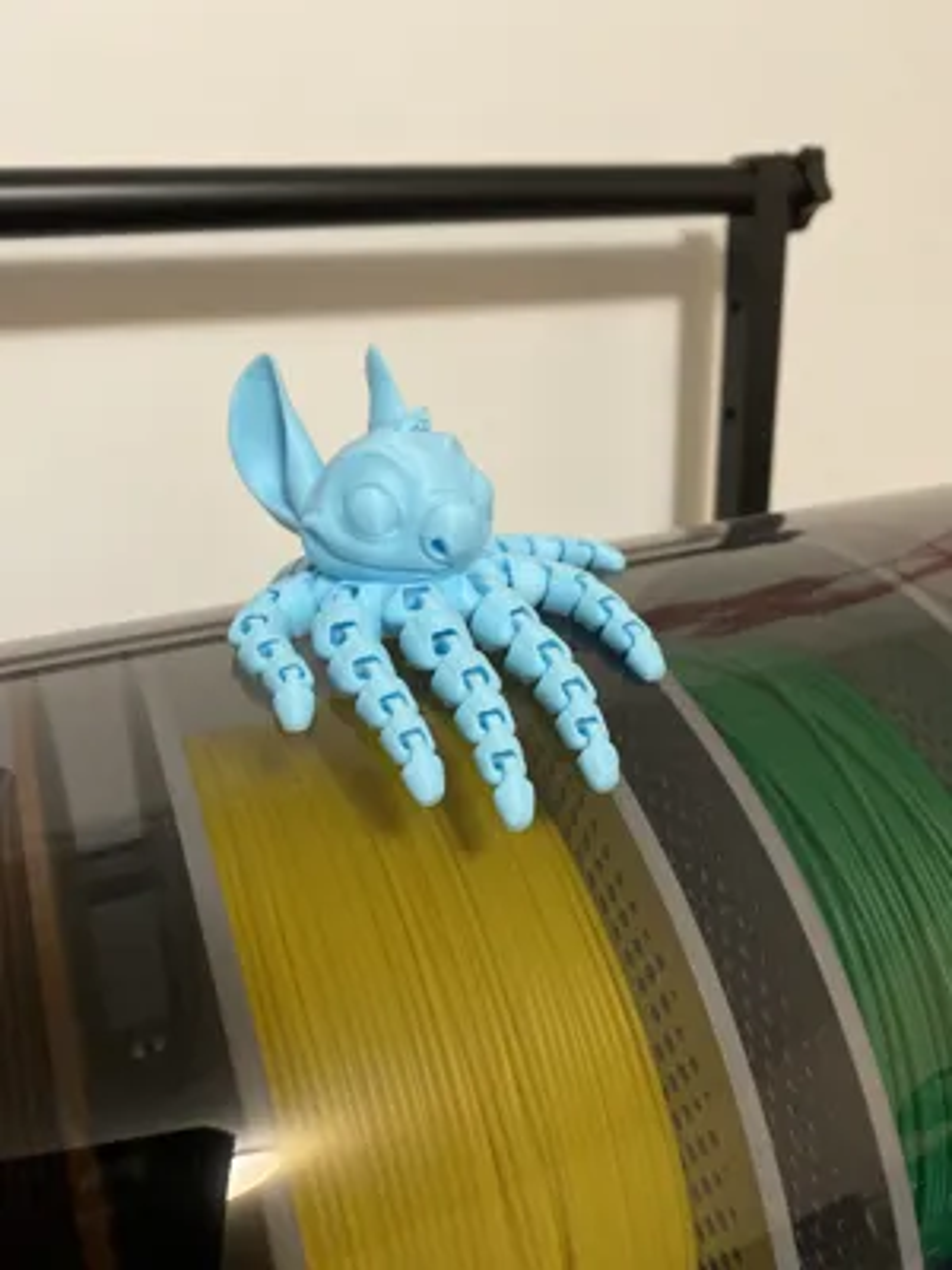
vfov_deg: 67.3
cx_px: 476
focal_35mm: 26
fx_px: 953
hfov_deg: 53.1
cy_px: 635
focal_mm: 4.25
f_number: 1.8
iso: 500
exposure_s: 1/60
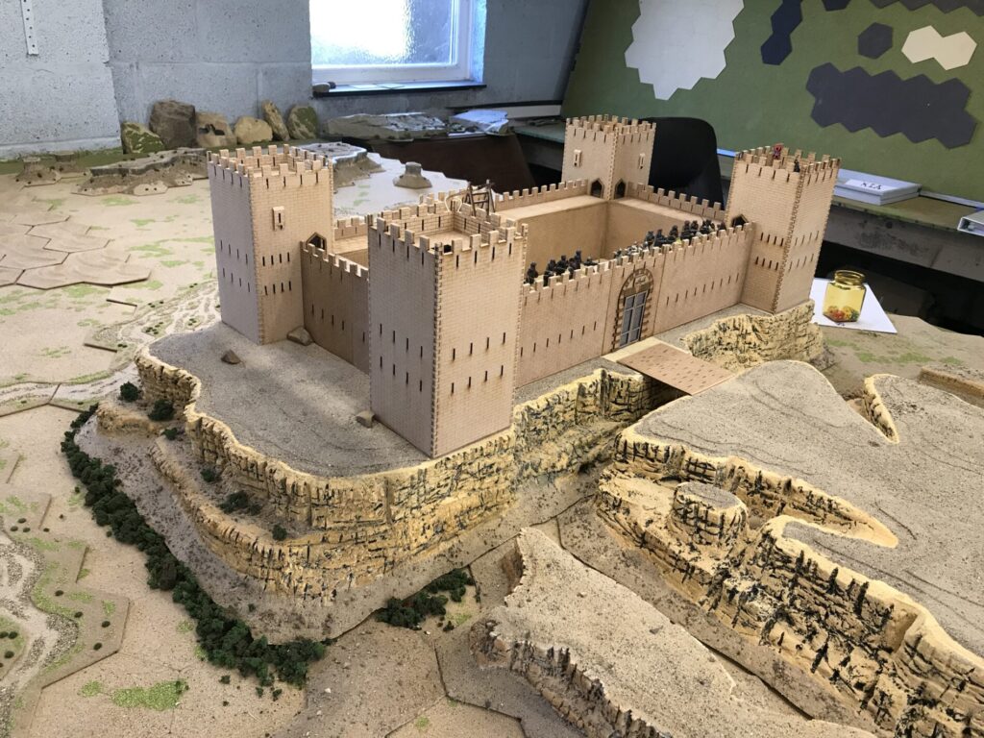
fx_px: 796
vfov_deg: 49.7
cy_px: 369
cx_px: 492
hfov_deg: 63.4
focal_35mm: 28
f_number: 1.8
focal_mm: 3.99
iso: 25
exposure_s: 1/33
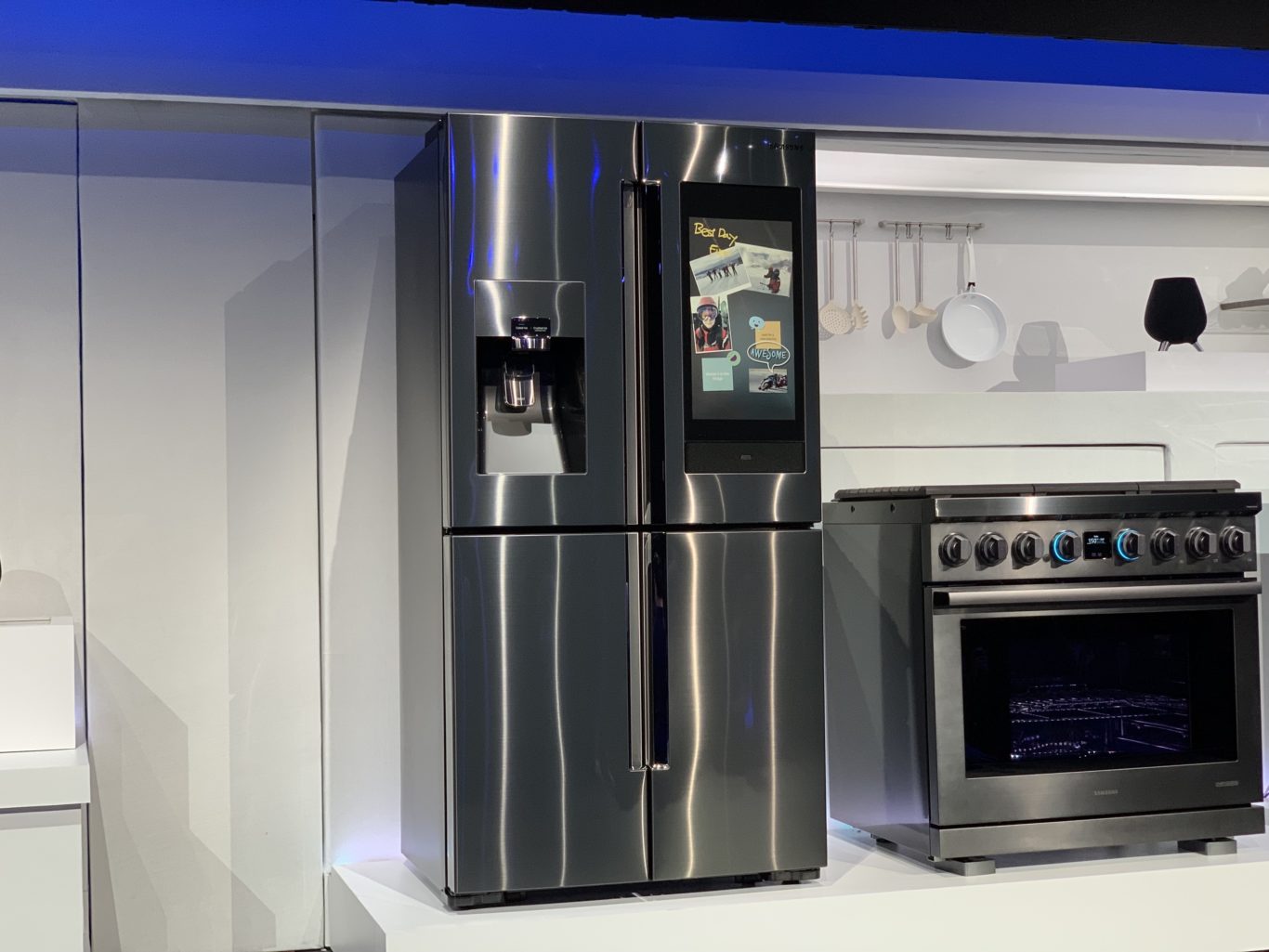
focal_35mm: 52
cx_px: 634
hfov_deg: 36.8
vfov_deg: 28.0
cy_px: 476
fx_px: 1907
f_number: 2.4
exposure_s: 1/120
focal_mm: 6
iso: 125
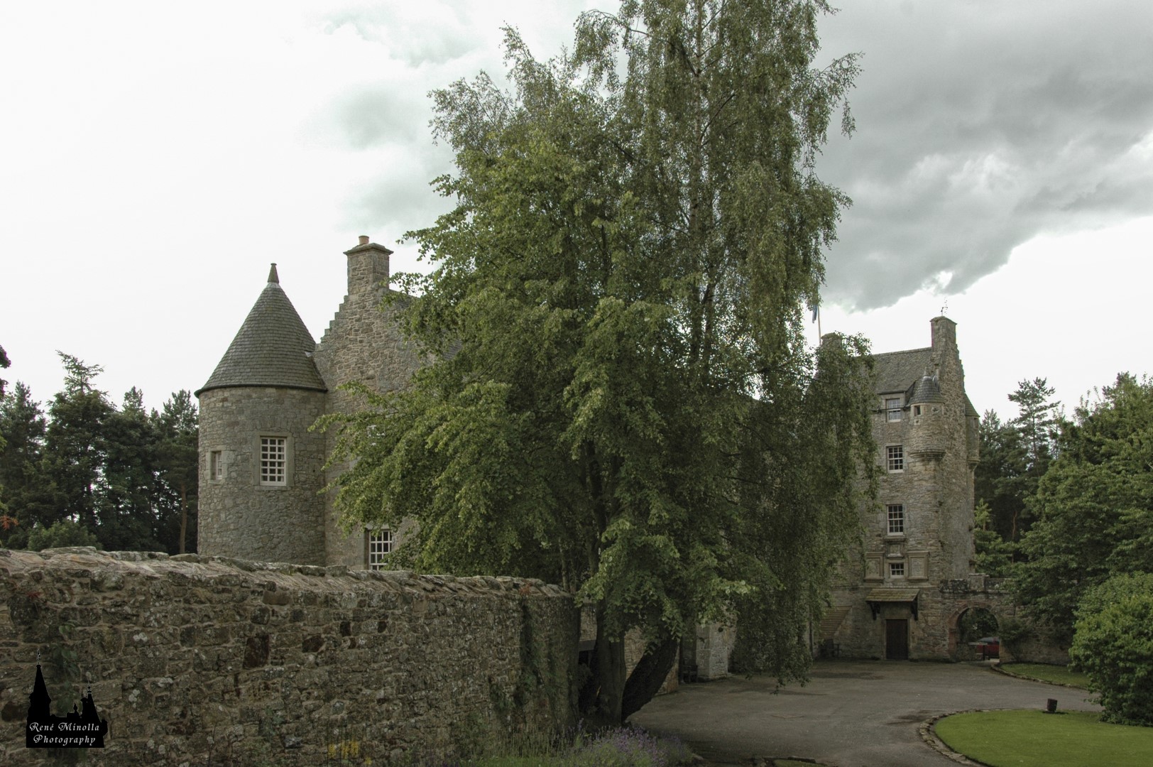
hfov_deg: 57.3
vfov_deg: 39.9
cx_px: 576
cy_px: 384
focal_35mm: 33
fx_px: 1056
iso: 200
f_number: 8
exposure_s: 1/250
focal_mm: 22
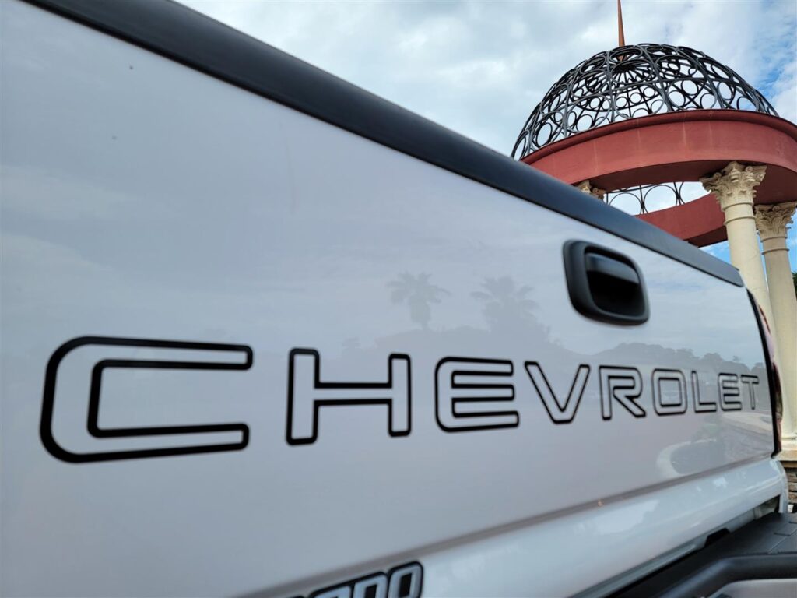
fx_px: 553
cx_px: 398
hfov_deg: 71.6
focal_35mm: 24
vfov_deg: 56.8
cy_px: 299
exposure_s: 1/668
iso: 16
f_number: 1.8
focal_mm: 6.7
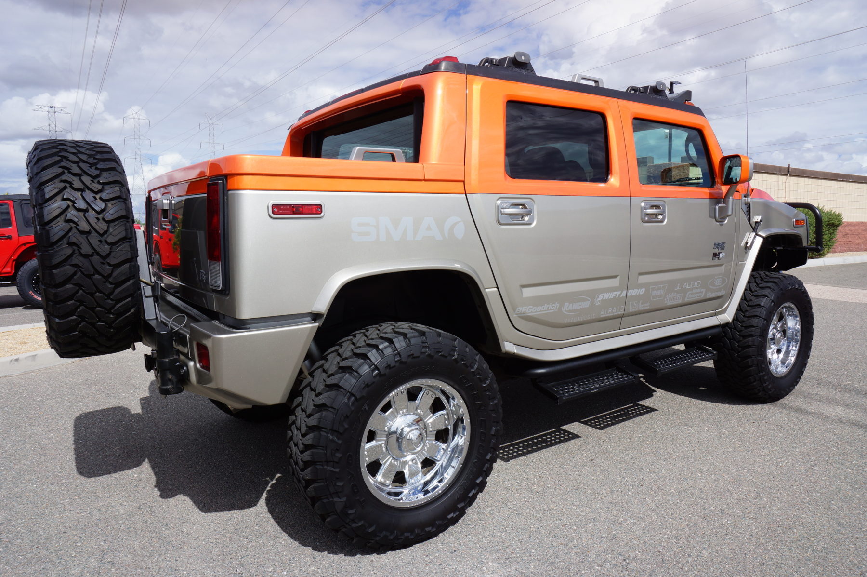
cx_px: 434
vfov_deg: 53.1
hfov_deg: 73.8
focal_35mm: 24
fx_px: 578
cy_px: 288
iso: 100
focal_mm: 16
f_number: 13
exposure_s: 1/160
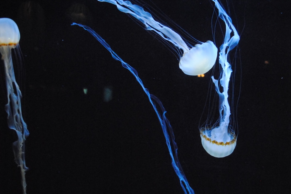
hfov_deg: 57.2
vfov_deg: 40.1
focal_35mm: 33
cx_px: 146
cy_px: 97
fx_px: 267
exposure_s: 1/60
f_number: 5
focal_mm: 22
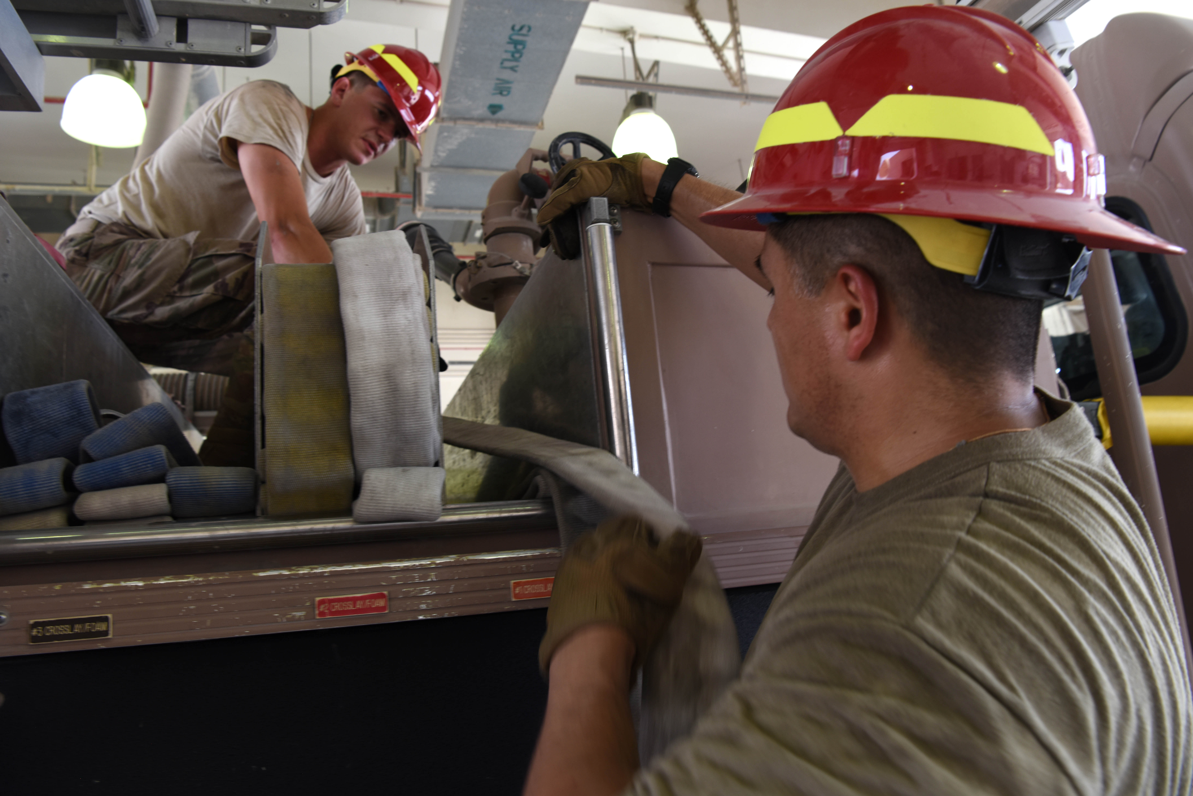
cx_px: 596
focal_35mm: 26
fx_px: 862
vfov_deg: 49.6
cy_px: 398
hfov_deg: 69.4
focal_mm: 26
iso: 320
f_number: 7.1
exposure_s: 1/100
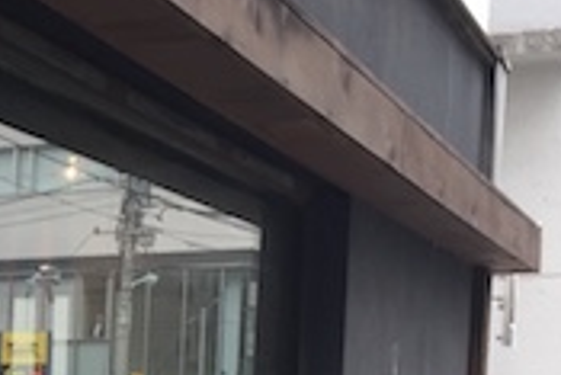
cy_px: 615
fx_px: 1716
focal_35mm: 110
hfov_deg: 17.3
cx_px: -189
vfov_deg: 11.8
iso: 32
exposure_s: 1/120
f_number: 2.2
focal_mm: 4.15
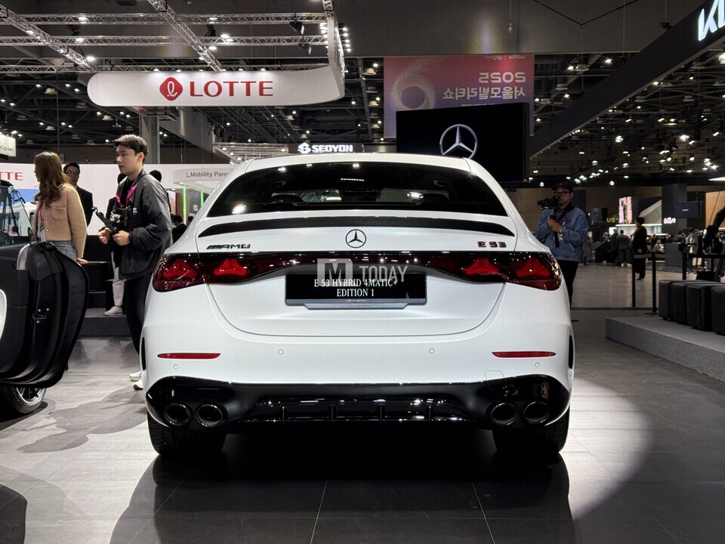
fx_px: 1005
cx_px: 362
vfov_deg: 30.3
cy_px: 272
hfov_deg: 39.7
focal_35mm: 48
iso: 80
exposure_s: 1/120
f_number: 1.78
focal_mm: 6.76
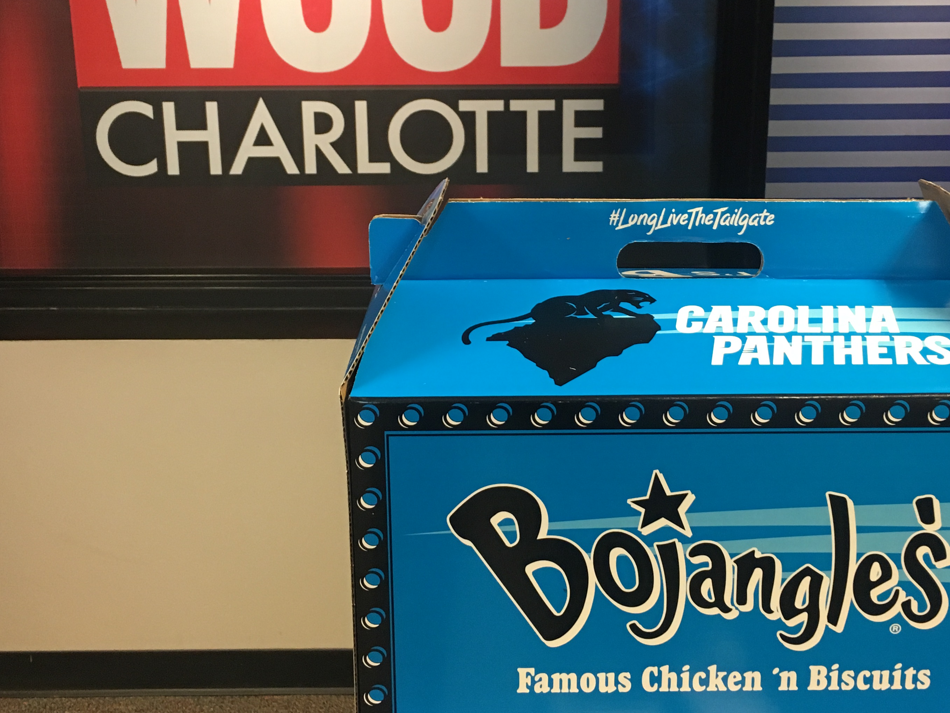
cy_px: 245
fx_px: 1180
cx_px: 515
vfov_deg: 33.3
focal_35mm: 43
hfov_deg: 43.8
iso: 160
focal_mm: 4.15
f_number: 2.2
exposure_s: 1/30
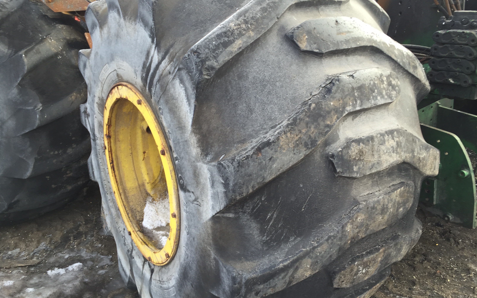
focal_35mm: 31
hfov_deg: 61.2
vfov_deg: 40.6
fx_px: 403
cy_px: 145
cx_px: 239
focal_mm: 4.15
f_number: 2.2
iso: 32
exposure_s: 1/121
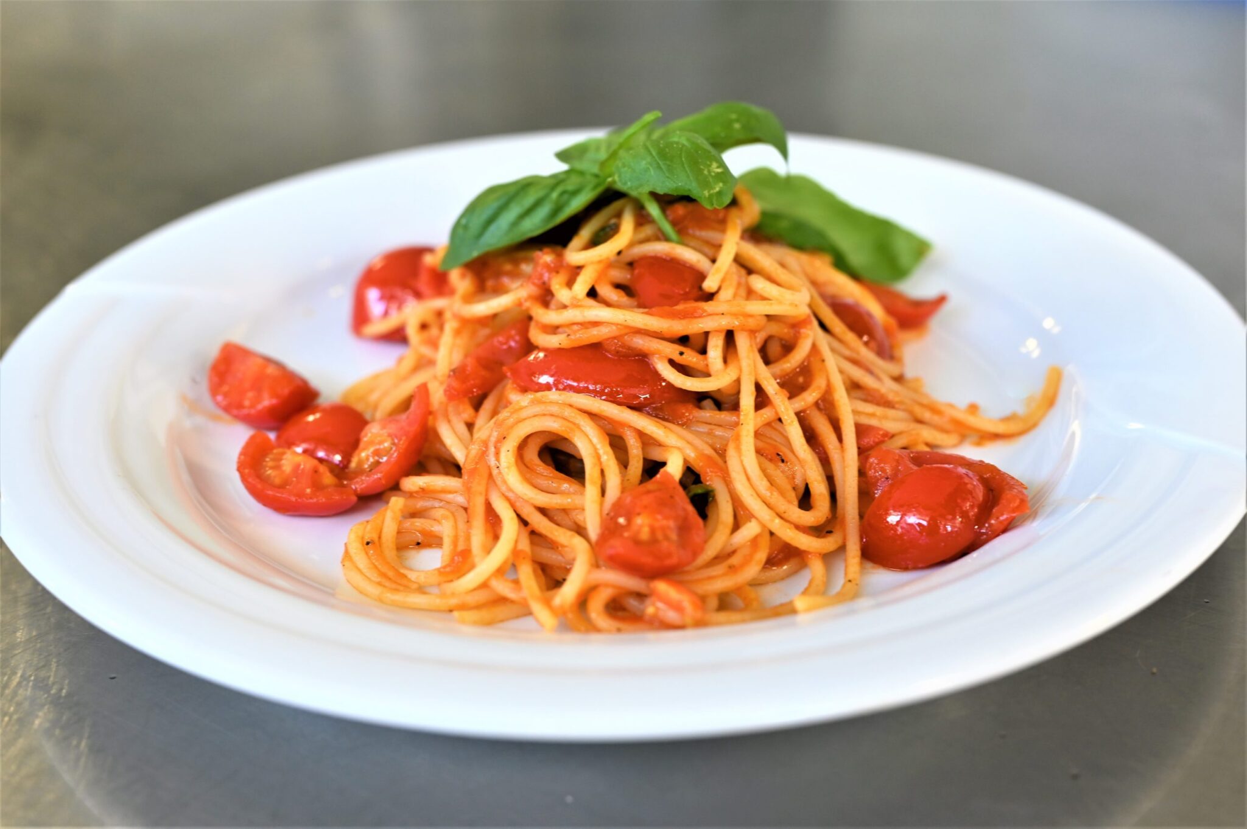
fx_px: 1731
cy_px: 414
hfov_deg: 39.6
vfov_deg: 26.9
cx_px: 624
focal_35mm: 50
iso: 500
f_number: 4.5
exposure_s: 1/60
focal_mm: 50
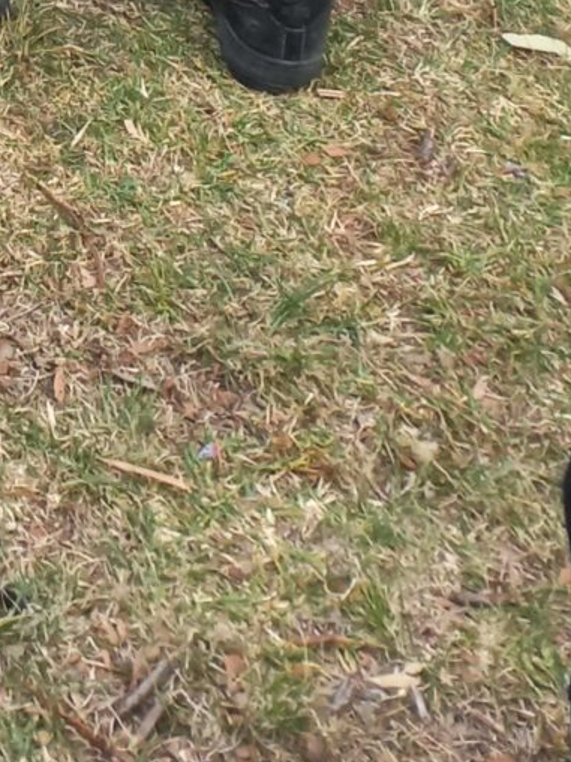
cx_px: -614
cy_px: -998
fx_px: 2771
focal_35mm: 126
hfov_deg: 10.7
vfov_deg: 12.6
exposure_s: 1/119
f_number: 1.8
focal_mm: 4.6
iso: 25
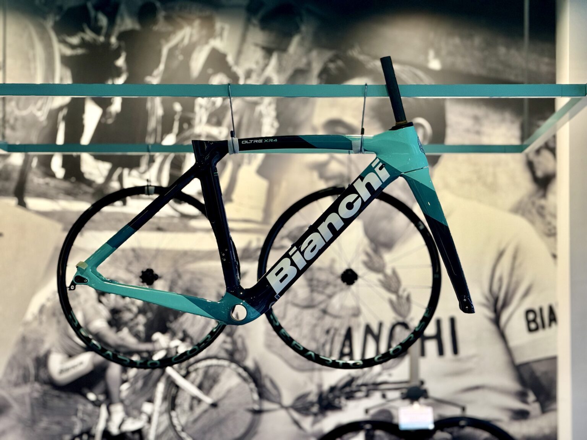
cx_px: 294
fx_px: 2035
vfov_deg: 12.3
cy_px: 220
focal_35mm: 120
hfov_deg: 16.4
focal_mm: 15.66
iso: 200
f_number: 2.8
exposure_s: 1/100
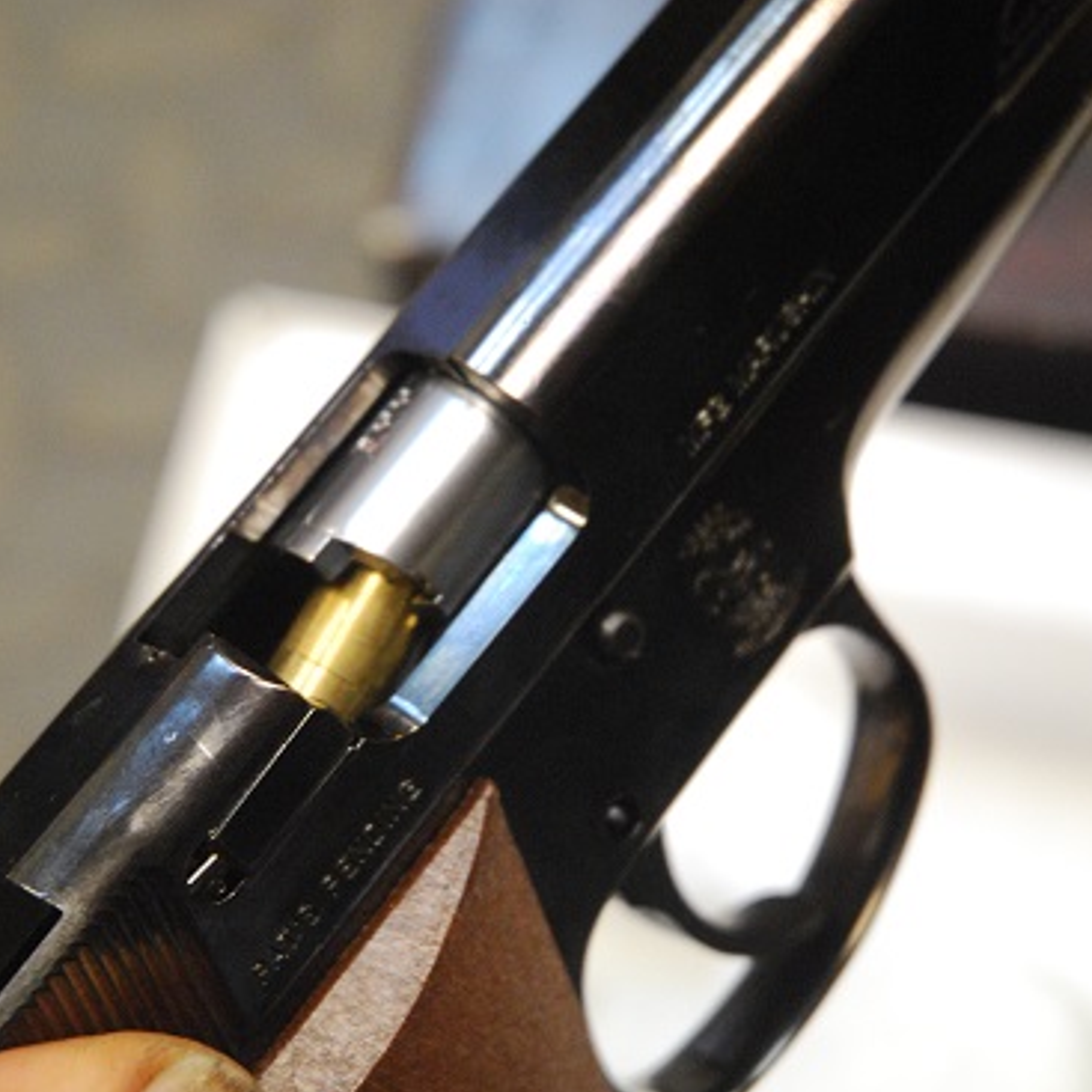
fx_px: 5211
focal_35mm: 146
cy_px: 573
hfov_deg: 11.9
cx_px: 292
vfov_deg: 12.0
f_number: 4.5
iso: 1600
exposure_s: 1/60
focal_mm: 70
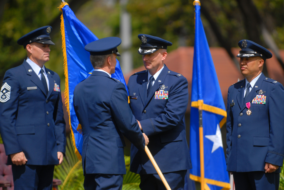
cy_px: 95
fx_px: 2369
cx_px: 142
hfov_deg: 6.9
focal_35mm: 300
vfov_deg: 4.6
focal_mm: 200
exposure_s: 1/3200
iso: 200
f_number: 2.8
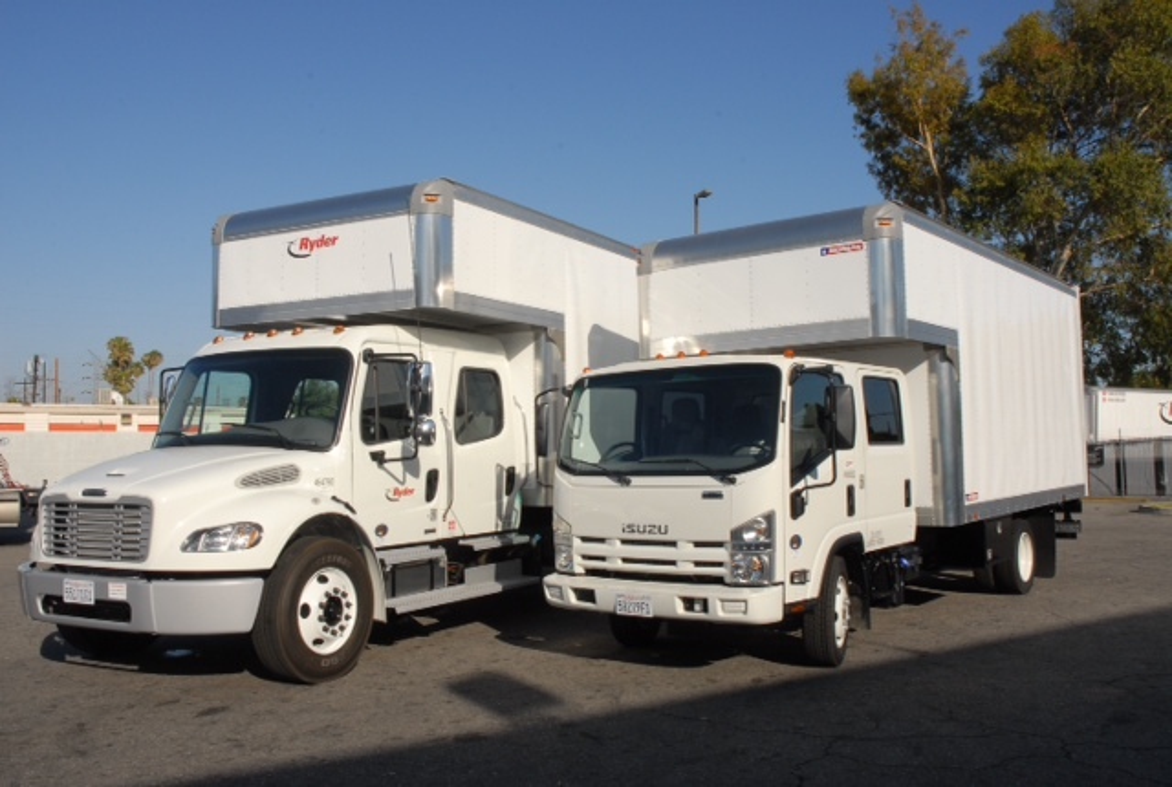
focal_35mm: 33
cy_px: 394
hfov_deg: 57.1
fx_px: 1077
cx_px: 586
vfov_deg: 40.2
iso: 250
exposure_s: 1/100
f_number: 22
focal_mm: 22
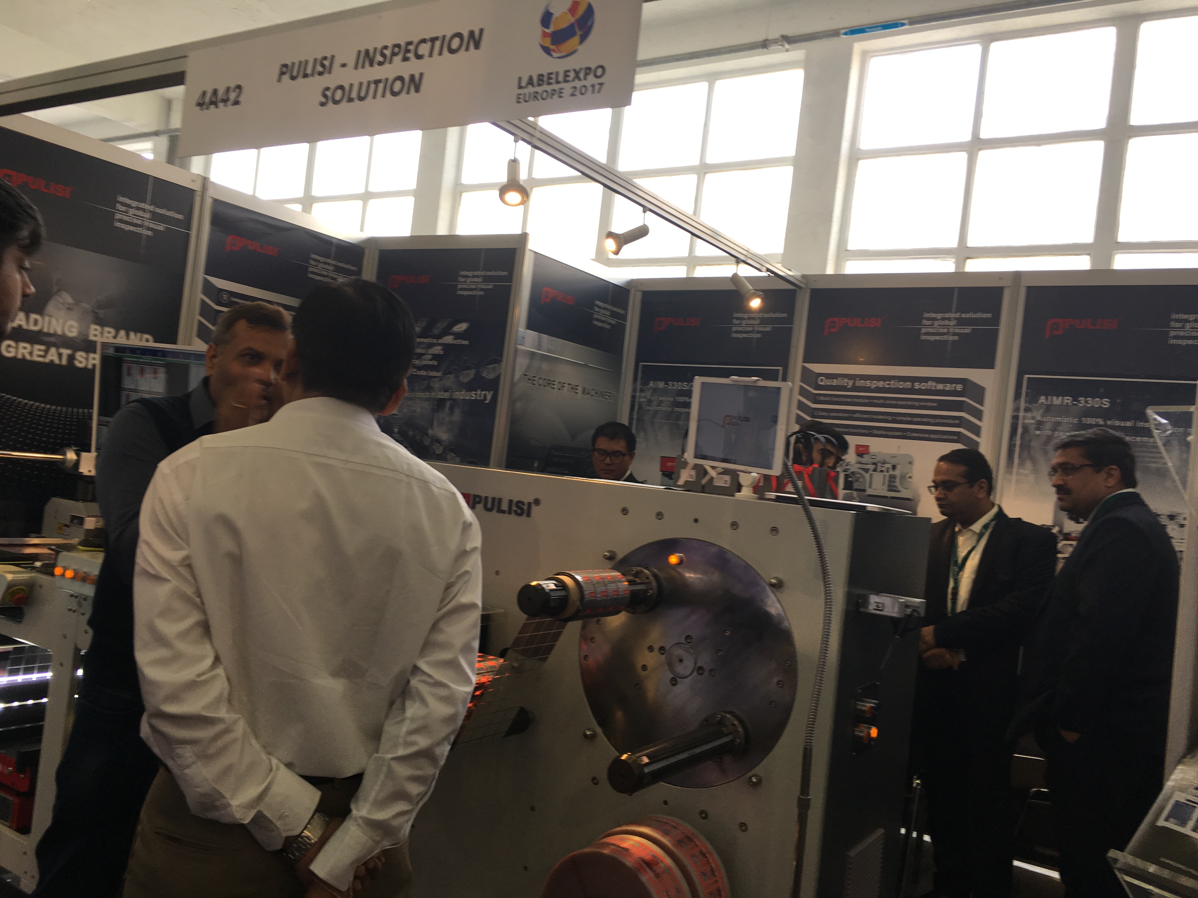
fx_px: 1004
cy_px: 449
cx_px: 599
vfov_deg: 48.2
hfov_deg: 61.7
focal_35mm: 29
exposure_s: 1/50
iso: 25
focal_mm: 4.15
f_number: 2.2
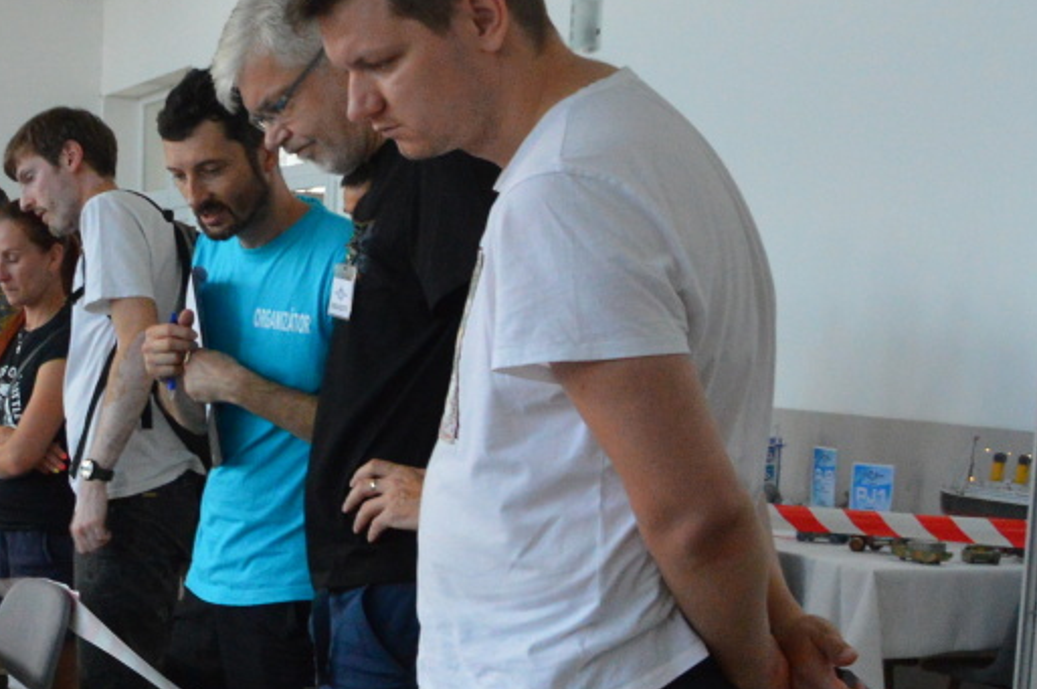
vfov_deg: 16.9
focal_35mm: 79
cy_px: 656
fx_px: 2273
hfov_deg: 22.2
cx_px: -414
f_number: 8
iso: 1600
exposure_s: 1/200
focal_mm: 18
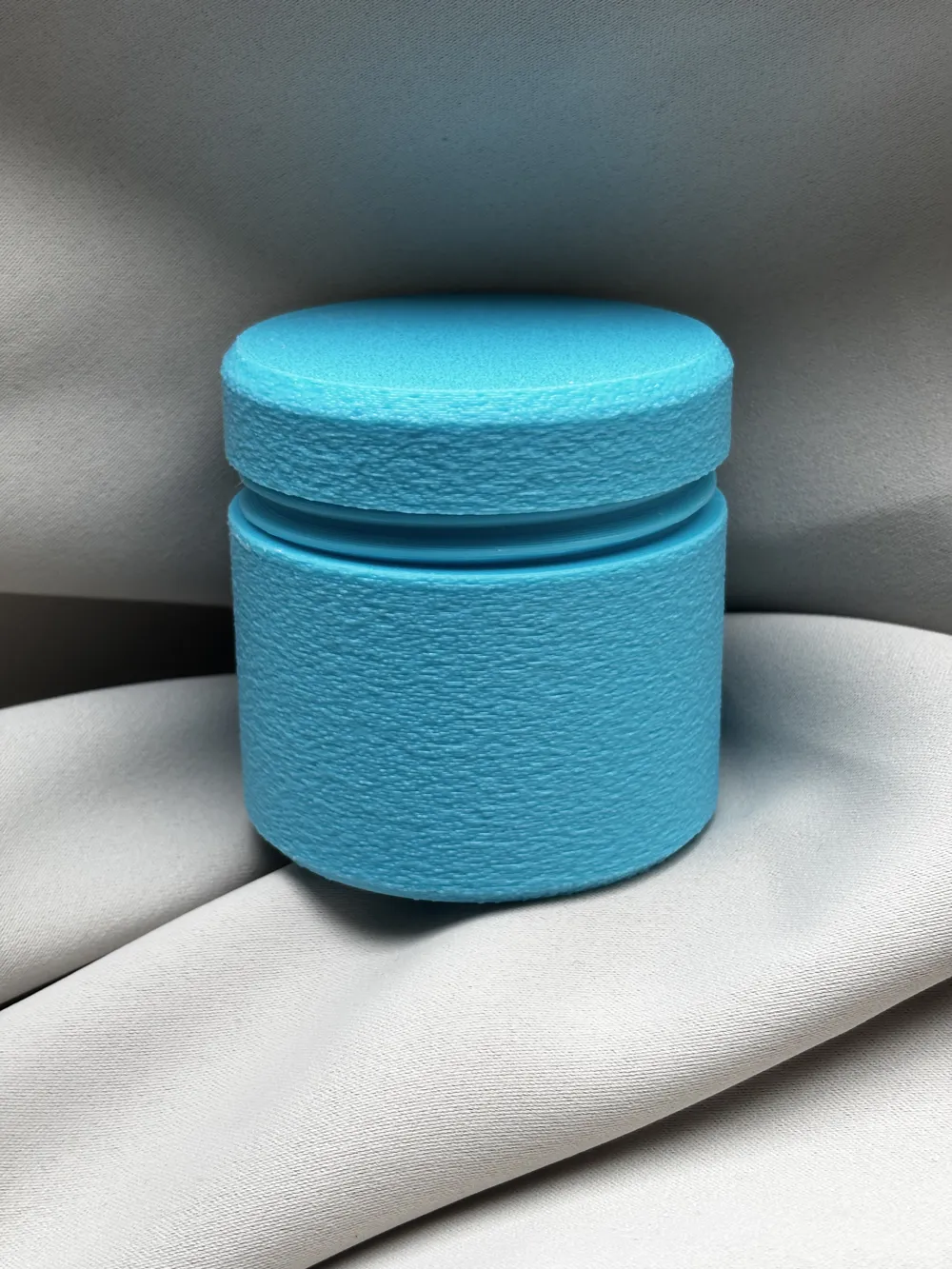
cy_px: 634
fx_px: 1906
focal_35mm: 52
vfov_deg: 36.8
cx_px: 476
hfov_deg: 28.0
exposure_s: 1/172
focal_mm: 5.96
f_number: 1.6
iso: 50
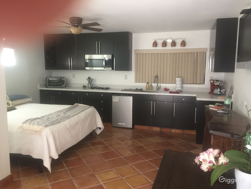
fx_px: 210
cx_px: 126
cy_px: 94
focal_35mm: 29
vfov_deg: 48.2
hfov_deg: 61.7
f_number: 2.2
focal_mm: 4.15
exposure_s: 1/15
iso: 100
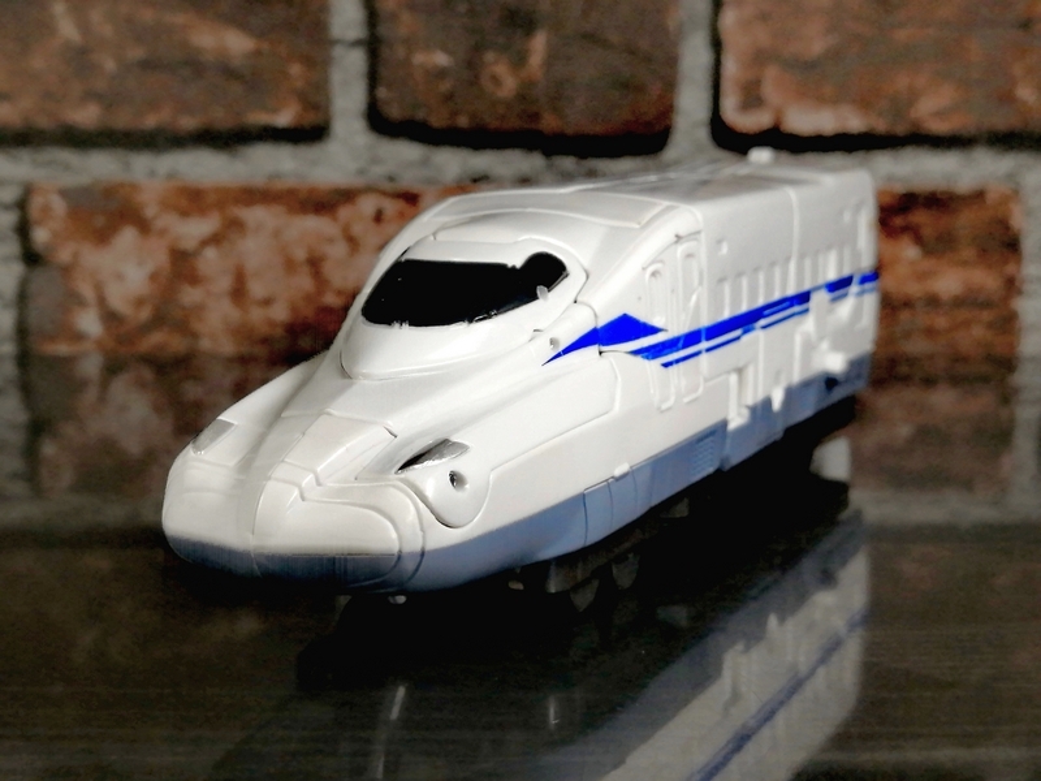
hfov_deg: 32.2
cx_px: 520
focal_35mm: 60
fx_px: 1804
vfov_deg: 24.4
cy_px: 390
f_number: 1.8
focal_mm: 3.62
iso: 50
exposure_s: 1/165
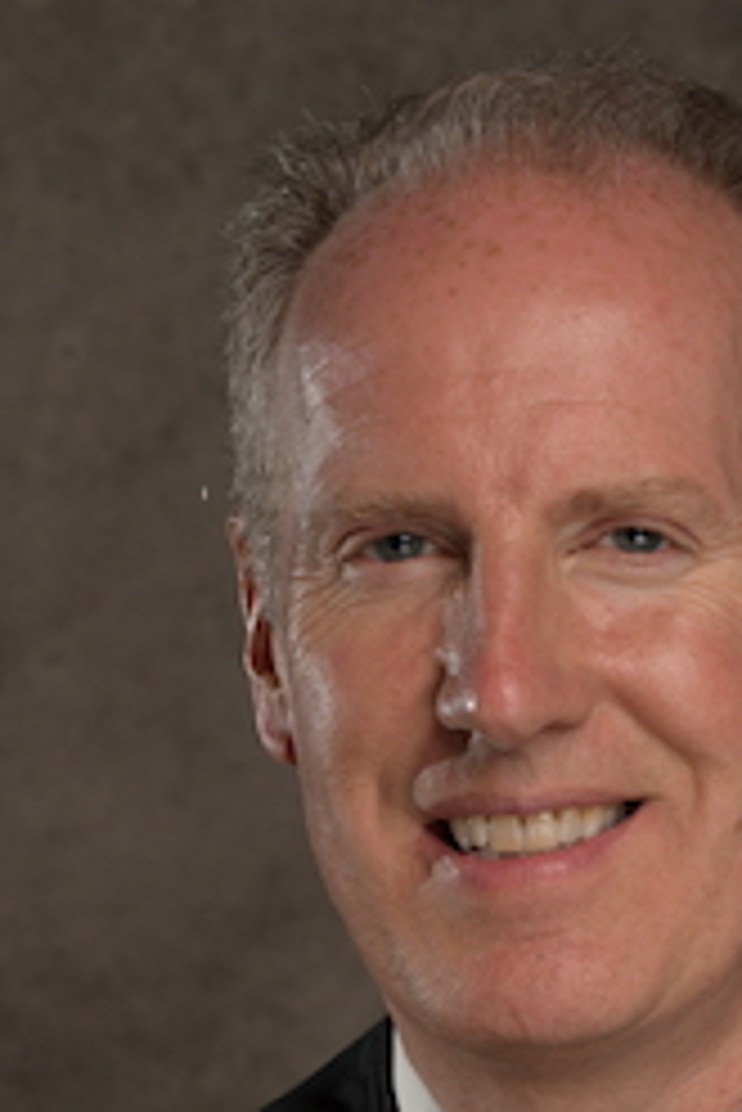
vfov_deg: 9.3
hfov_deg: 6.2
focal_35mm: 220
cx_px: 578
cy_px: 1171
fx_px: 6792
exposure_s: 1/250
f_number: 8
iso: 64
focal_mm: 85
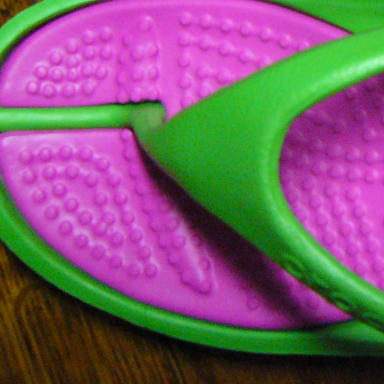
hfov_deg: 18.5
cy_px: -15
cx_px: 461
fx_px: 1117
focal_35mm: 89
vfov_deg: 18.9
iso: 400
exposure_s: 1/15
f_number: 2.8
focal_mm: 5.8
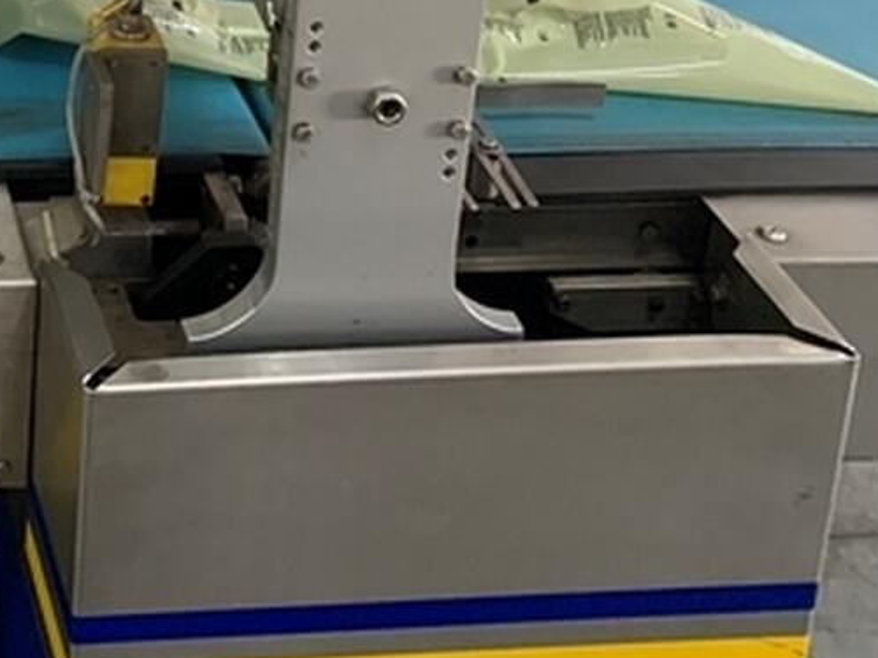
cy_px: -308
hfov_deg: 22.6
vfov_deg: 17.2
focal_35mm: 78
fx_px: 1978
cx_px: -227
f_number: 1.8
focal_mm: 4.25
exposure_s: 1/50
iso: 320
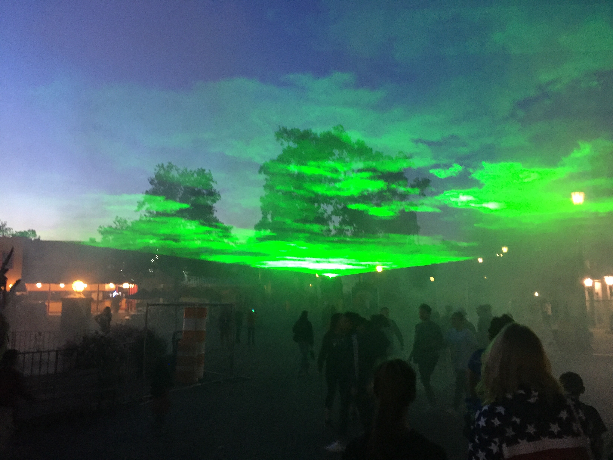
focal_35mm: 29
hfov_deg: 61.7
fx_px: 514
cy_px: 230
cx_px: 306
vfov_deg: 48.2
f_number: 2.2
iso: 100
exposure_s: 1/8
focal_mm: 4.15
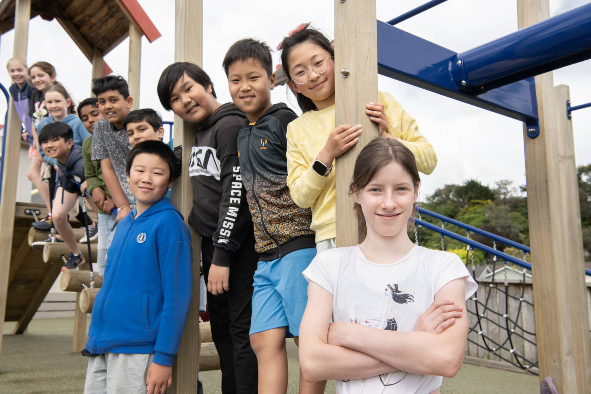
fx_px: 624
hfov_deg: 50.7
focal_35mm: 38
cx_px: 296
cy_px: 197
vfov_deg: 35.1
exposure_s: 1/500
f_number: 7.1
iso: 400
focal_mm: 38
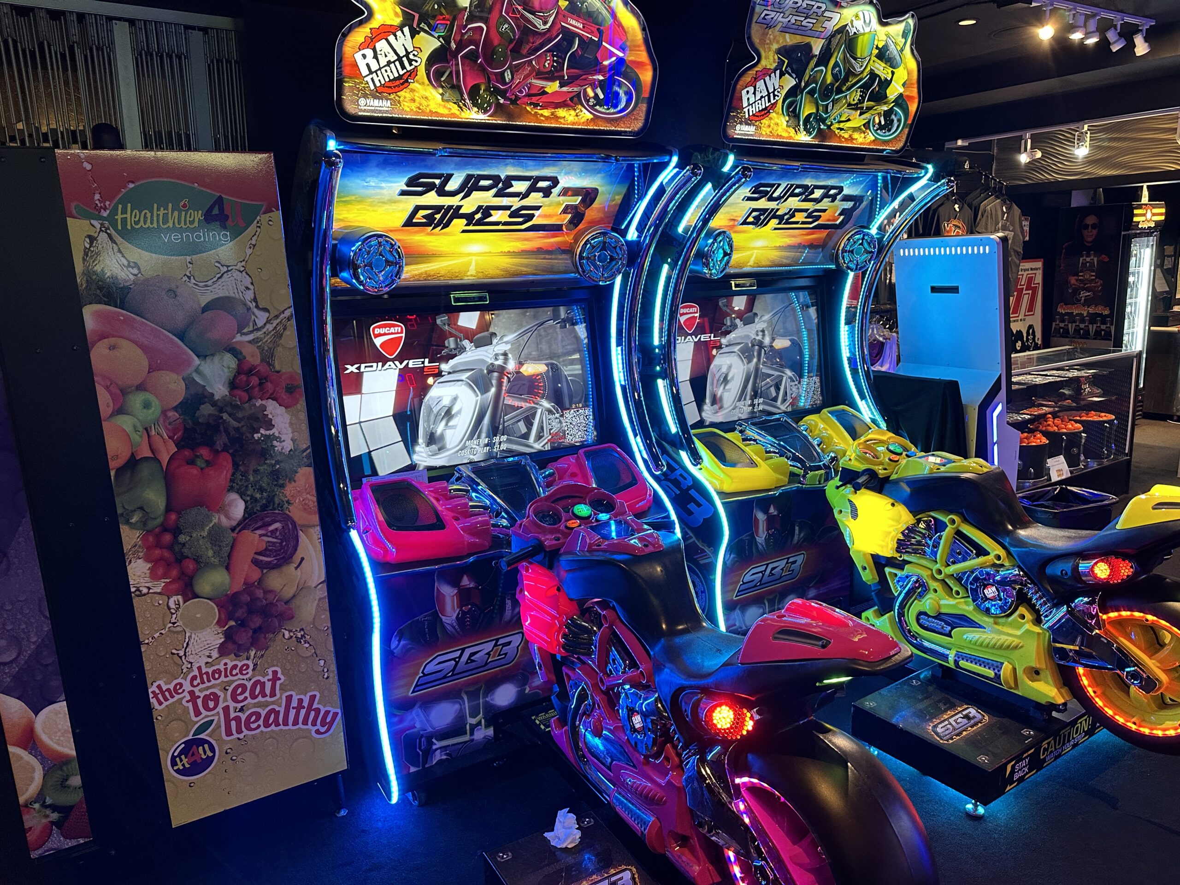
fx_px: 818
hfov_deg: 71.6
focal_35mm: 24
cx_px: 590
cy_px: 442
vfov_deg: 56.8
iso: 250
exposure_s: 1/57
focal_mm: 6.86
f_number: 1.78
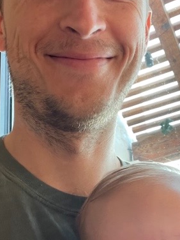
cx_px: 123
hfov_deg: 28.3
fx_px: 354
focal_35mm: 51
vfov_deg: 37.5
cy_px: 130
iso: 320
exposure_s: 1/60
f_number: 2.2
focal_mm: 2.71
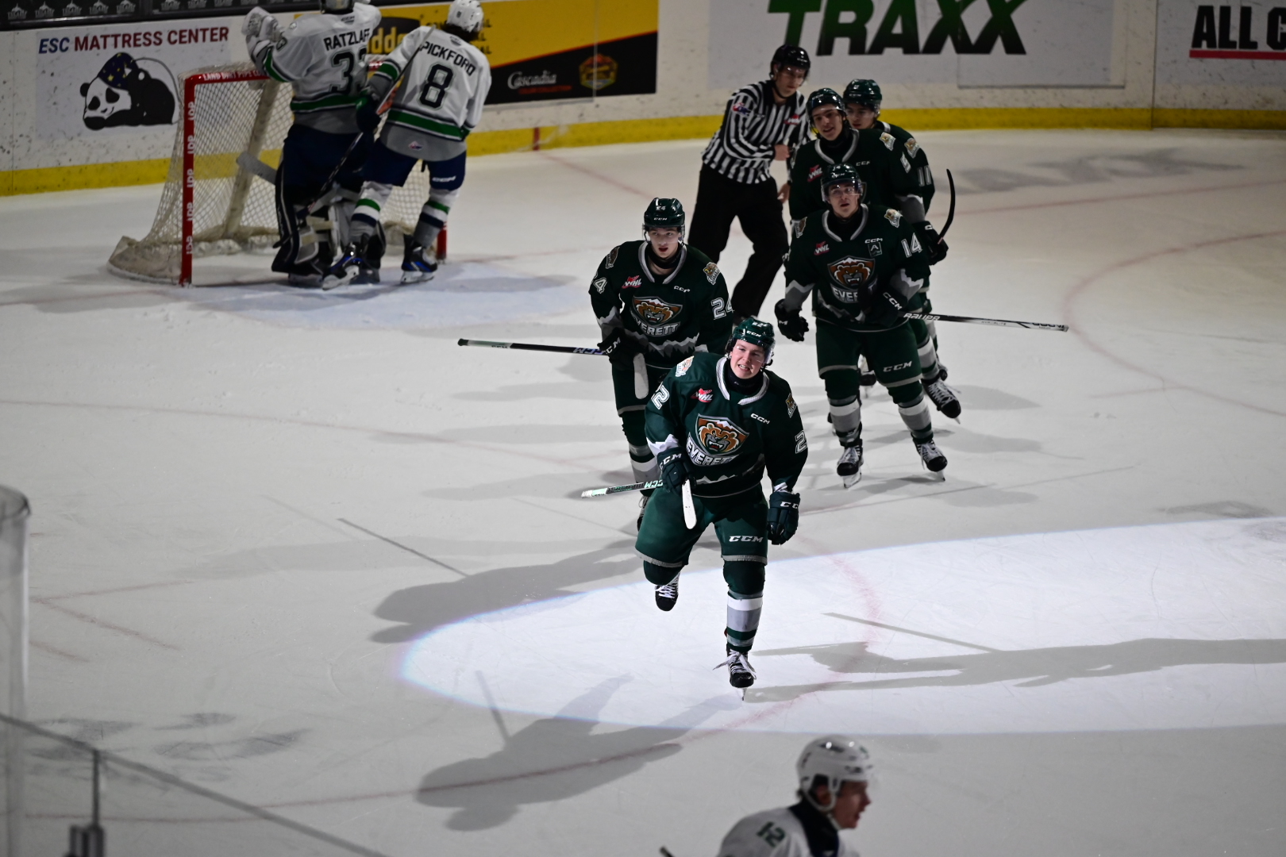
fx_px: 6608
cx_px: 643
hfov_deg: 11.1
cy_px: 428
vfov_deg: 7.4
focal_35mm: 185
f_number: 2.8
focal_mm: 185
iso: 2500
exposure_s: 1/1250
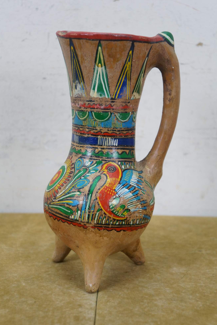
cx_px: 108
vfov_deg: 29.4
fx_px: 620
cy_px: 163
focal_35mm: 69
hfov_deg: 19.9
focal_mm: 45
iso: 640
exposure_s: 1/80
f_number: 5
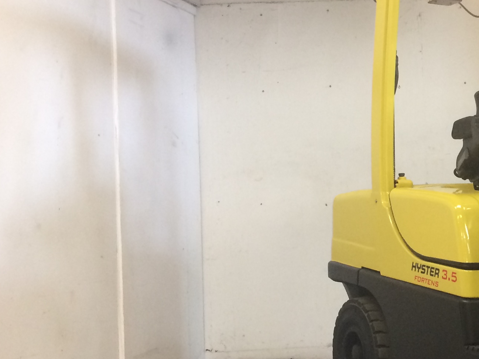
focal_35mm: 73
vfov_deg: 20.2
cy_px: 185
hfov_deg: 24.4
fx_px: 1010
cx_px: 562
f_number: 2.2
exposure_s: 1/33
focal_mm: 4.15
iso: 80
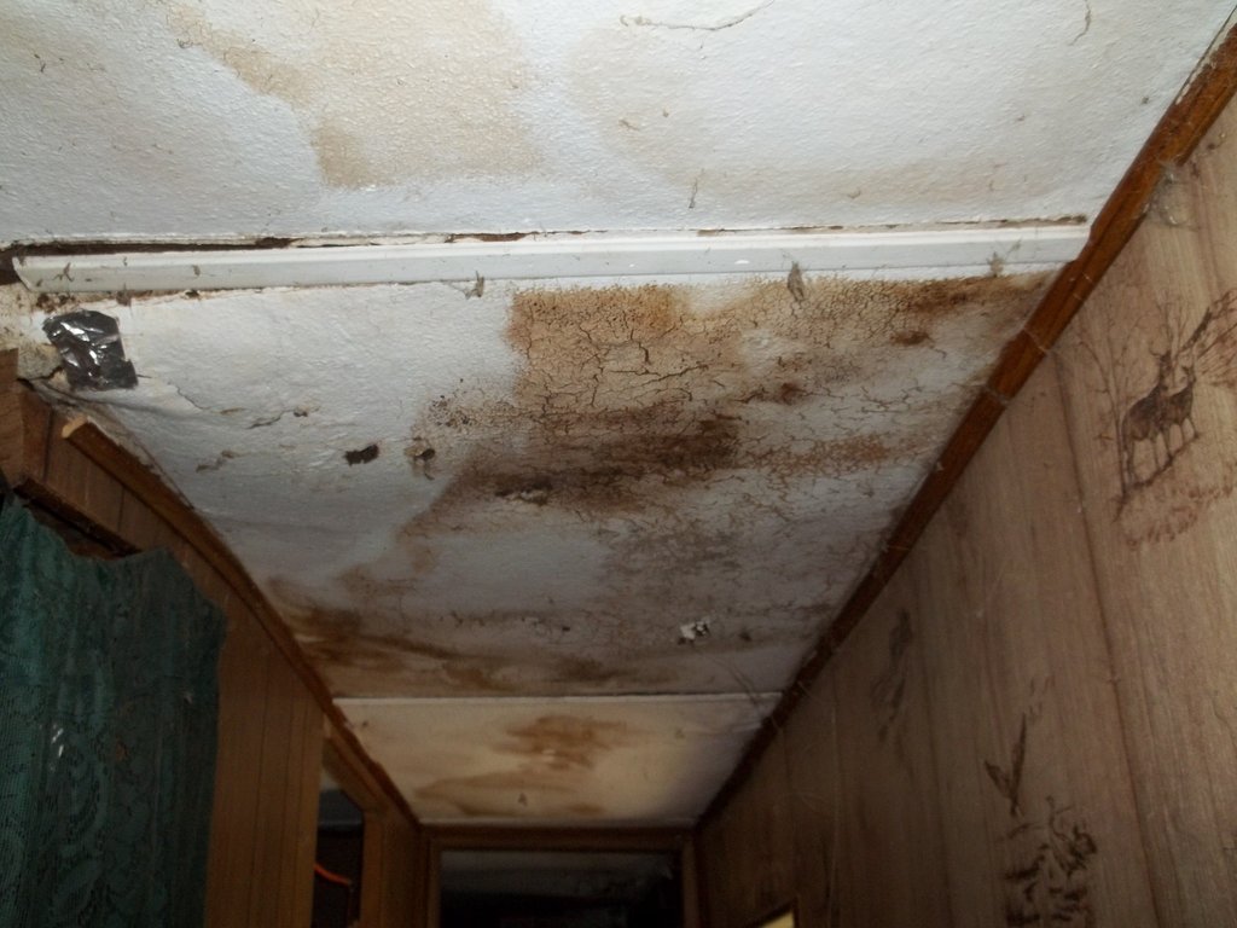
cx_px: 618
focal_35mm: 33
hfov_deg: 55.4
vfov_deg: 42.9
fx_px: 1179
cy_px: 464
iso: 160
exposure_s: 1/30
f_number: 3.3
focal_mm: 5.9
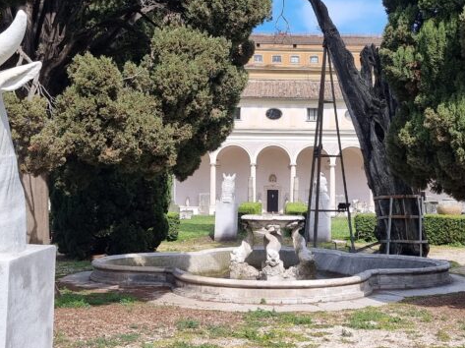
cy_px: 164
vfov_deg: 28.0
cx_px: 263
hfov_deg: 36.8
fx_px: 698
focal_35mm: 52
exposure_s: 1/864
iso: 50
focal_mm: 6.7
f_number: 1.8
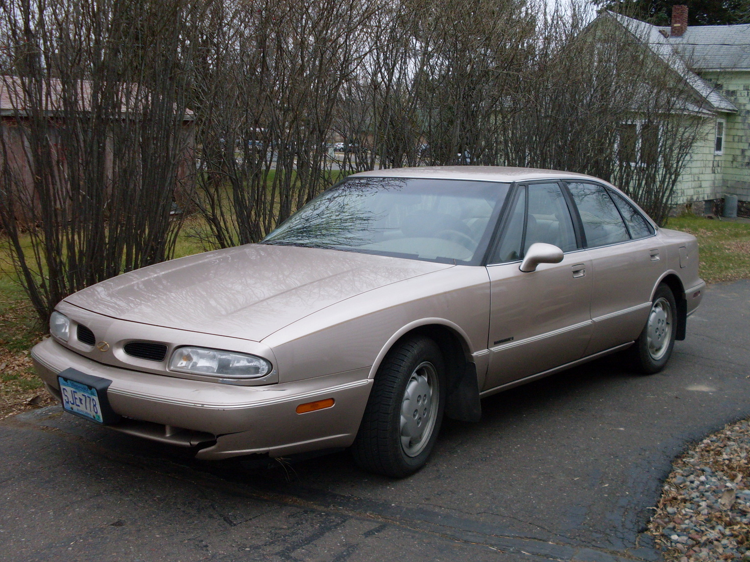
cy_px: 281
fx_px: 867
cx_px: 377
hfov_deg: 46.8
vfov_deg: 36.0
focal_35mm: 40
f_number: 2.8
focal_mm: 6.3
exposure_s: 1/125
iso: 80
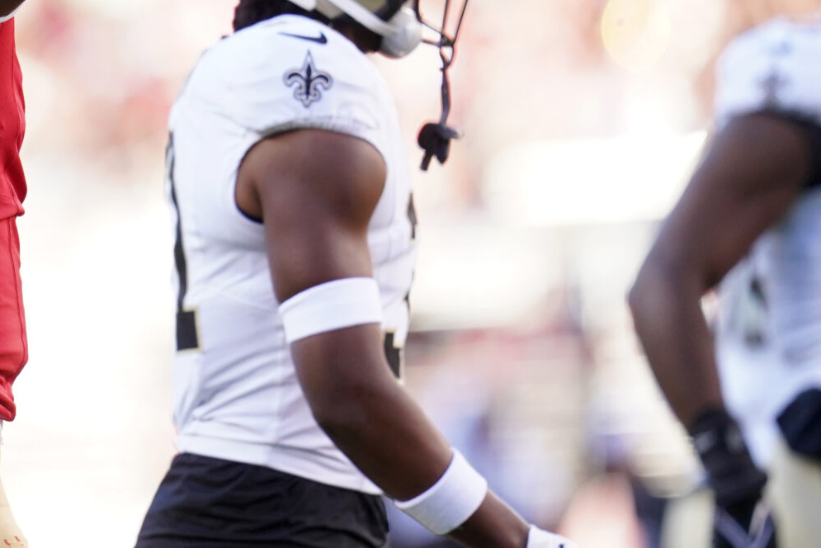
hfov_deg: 2.0
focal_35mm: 1029
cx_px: 5
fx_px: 23472
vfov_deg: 1.3
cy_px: 57
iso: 1250
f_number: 2.8
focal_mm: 400
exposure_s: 1/2500
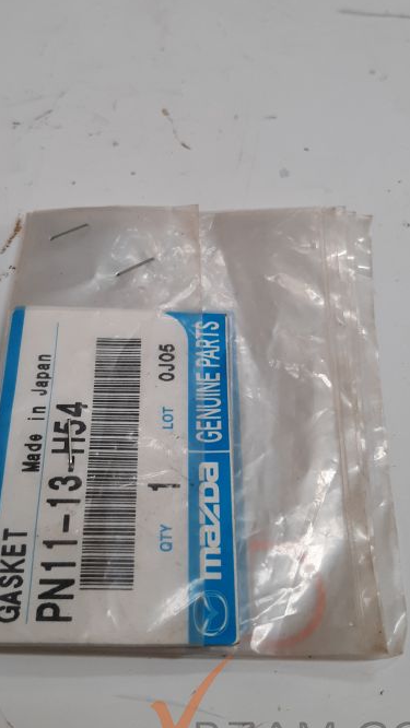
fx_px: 657
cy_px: 344
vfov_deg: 58.0
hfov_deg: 34.6
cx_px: 168
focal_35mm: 34
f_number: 1.7
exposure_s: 1/100
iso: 50
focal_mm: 3.93
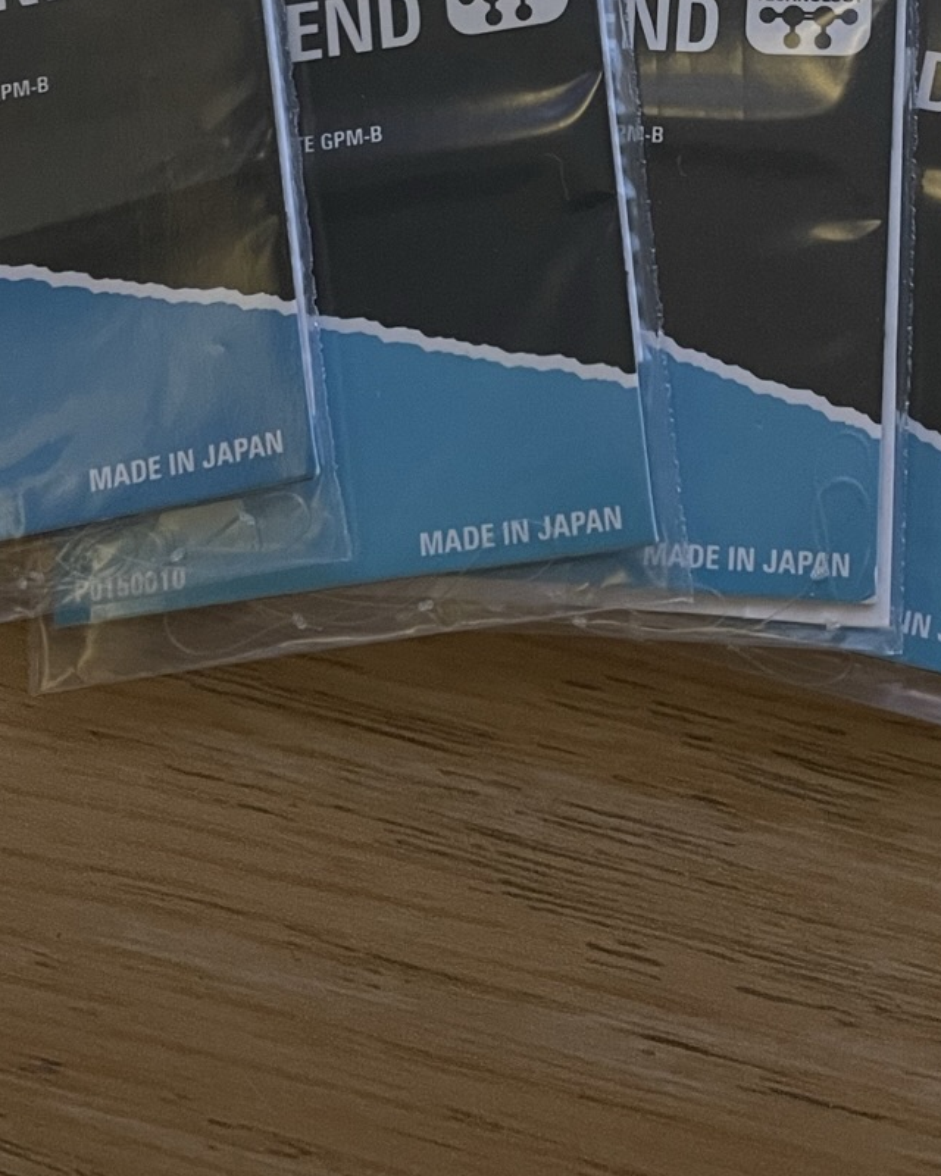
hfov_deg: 23.3
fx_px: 2263
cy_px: -82
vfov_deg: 27.0
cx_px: 679
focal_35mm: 65
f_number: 1.6
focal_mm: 4.2
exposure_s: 1/51
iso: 200
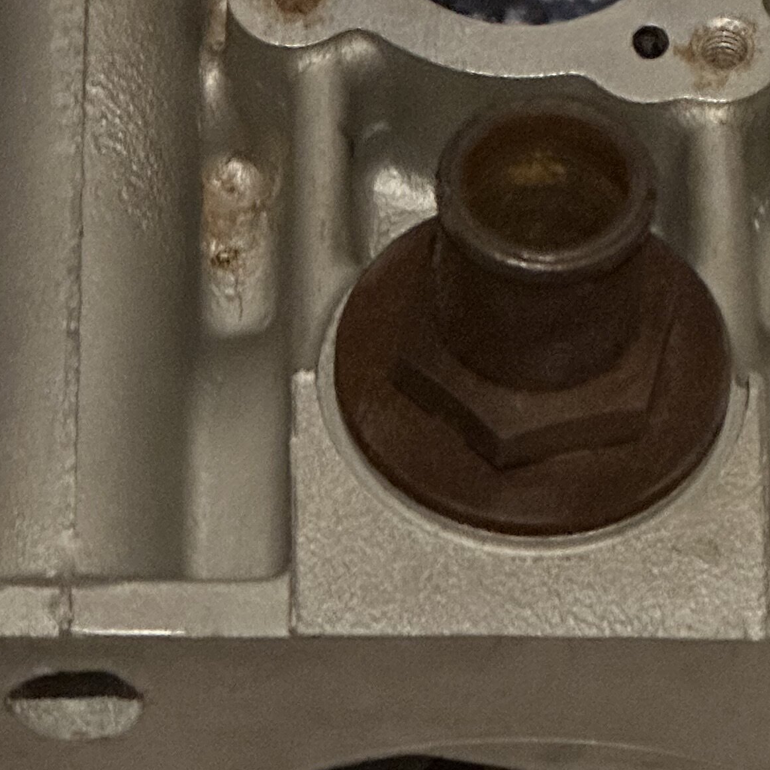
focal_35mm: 236
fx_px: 5939
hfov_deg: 7.4
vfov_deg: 7.4
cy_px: 877
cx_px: 456
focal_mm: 9
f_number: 2.8
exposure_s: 1/41
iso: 800
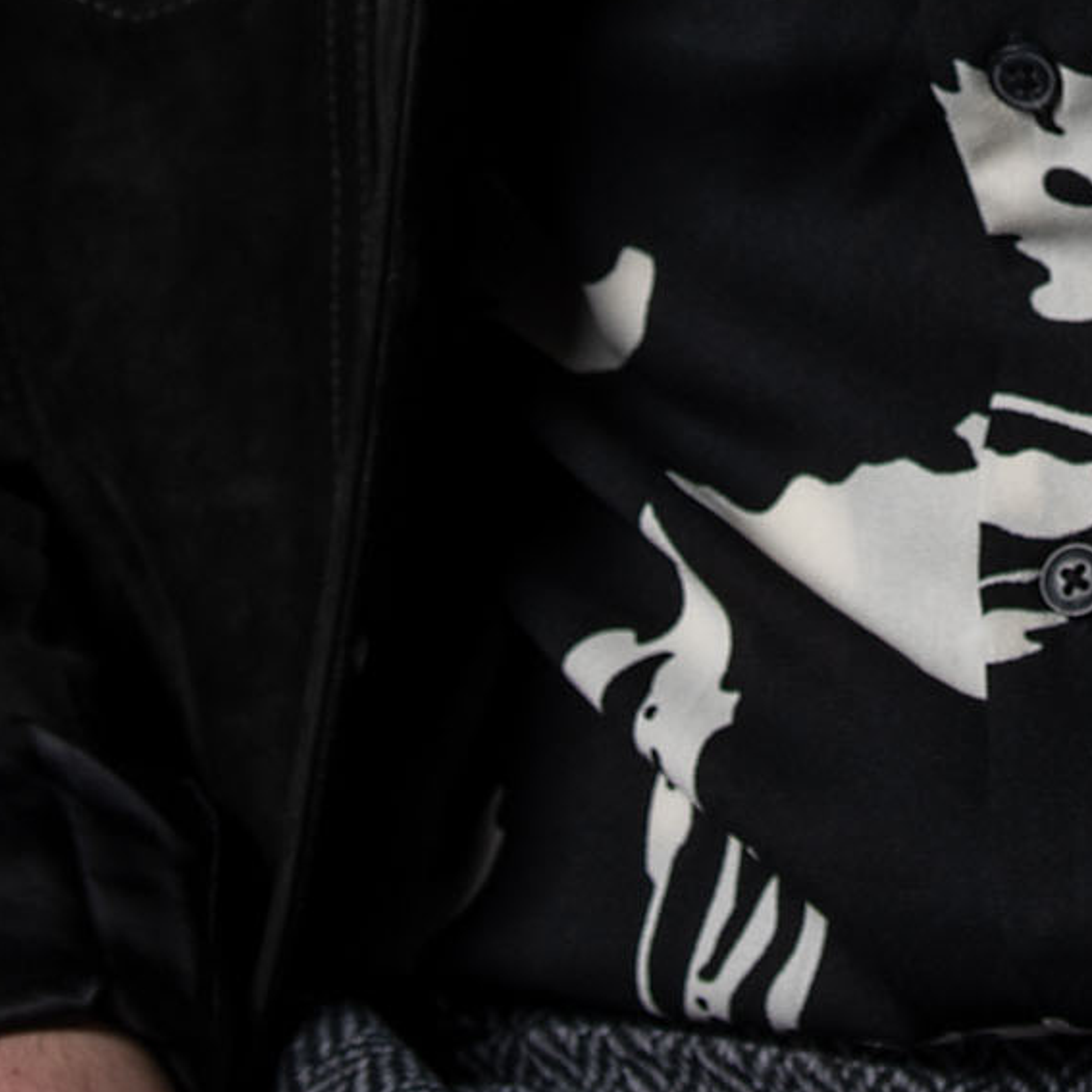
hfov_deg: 3.6
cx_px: 1157
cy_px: -643
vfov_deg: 3.5
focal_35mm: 492
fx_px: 17560
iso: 64
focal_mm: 82
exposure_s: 1/100
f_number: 7.1
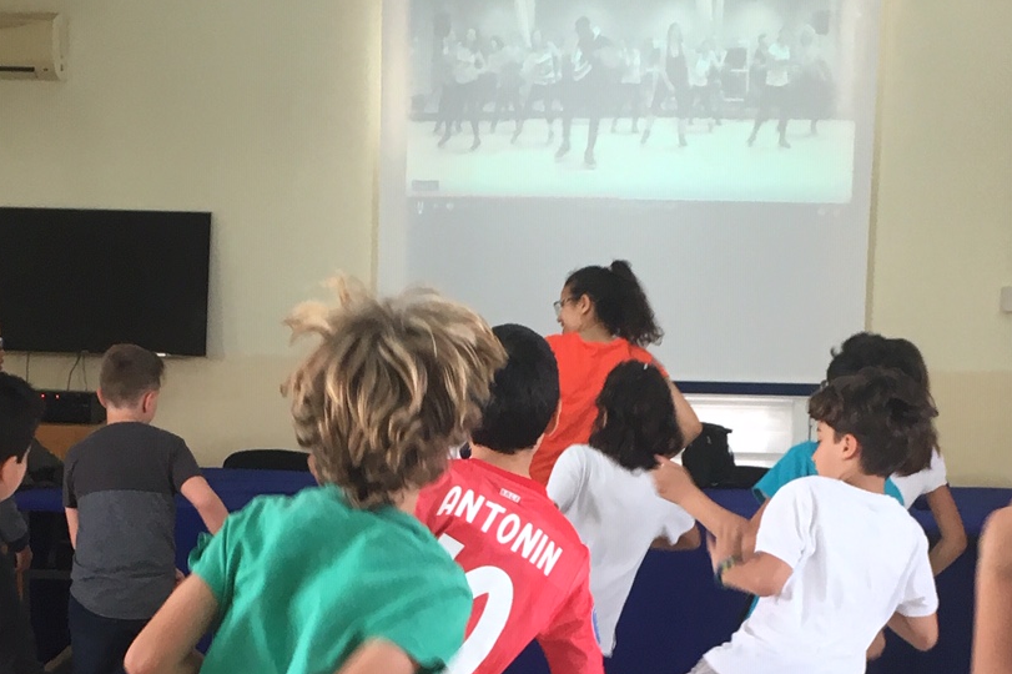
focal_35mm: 75
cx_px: 444
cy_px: 731
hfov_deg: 27.0
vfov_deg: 17.6
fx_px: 2107
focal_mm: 4.15
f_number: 2.2
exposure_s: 1/33
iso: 32
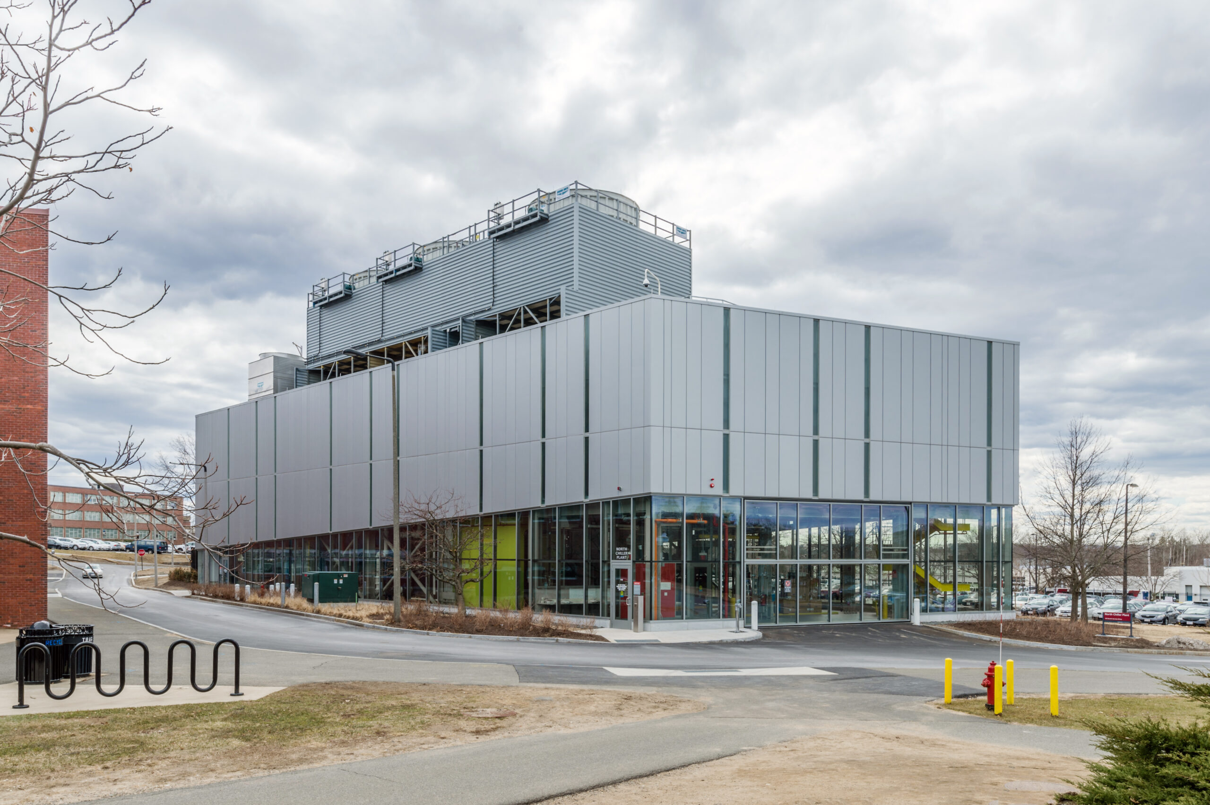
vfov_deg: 53.1
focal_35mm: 24
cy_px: 402
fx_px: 806
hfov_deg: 73.8
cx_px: 605
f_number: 16
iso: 100
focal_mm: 24
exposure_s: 1/60
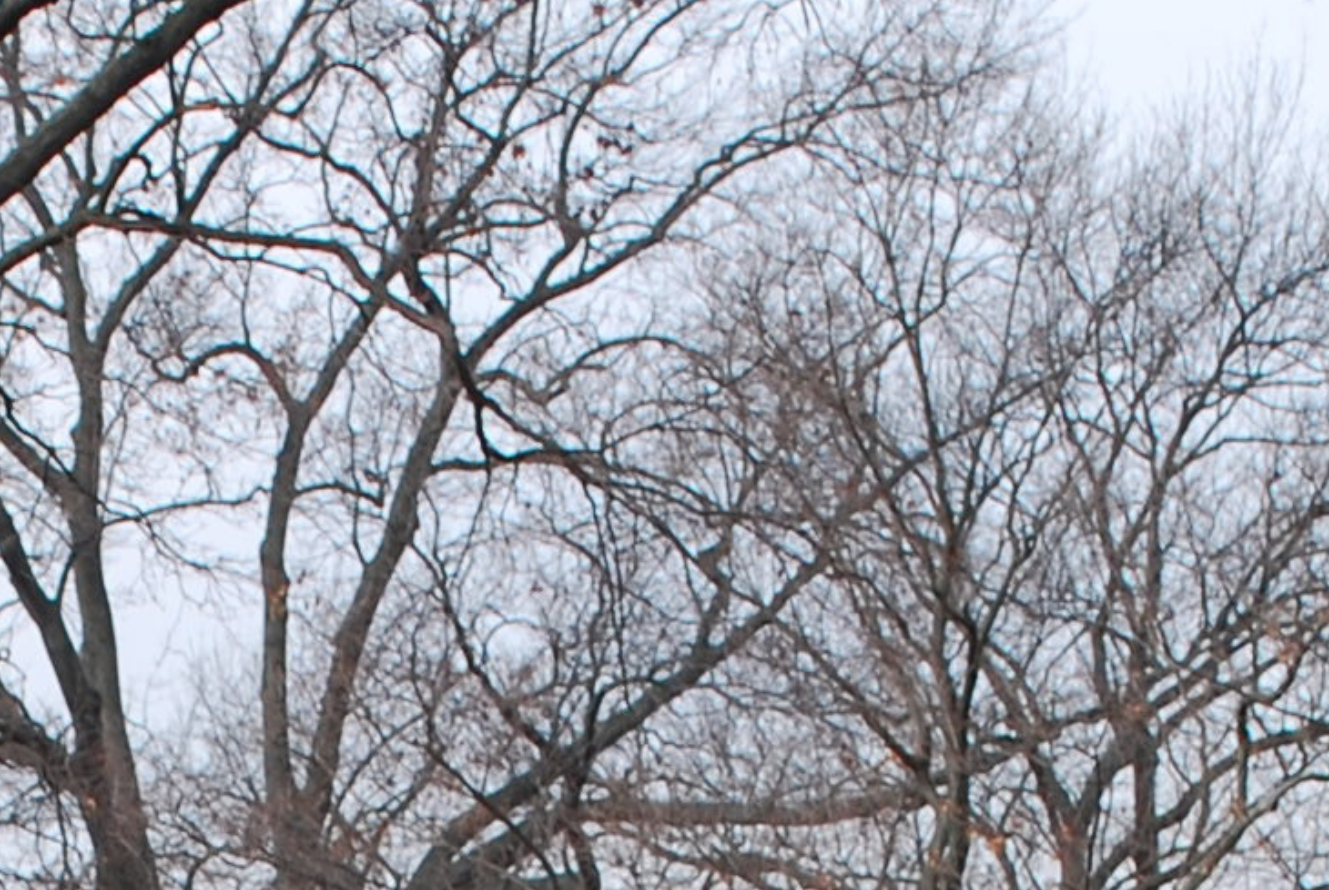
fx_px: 6469
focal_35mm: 175
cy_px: 1836
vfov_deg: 7.5
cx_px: 209
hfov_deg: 11.7
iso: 100
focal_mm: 22
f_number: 6.3
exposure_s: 1/160
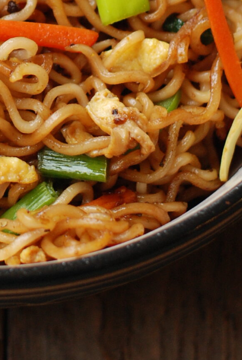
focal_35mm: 223
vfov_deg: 9.1
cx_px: -77
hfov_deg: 6.1
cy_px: -80
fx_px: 2238
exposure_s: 1/80
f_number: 3.2
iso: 400
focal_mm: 50
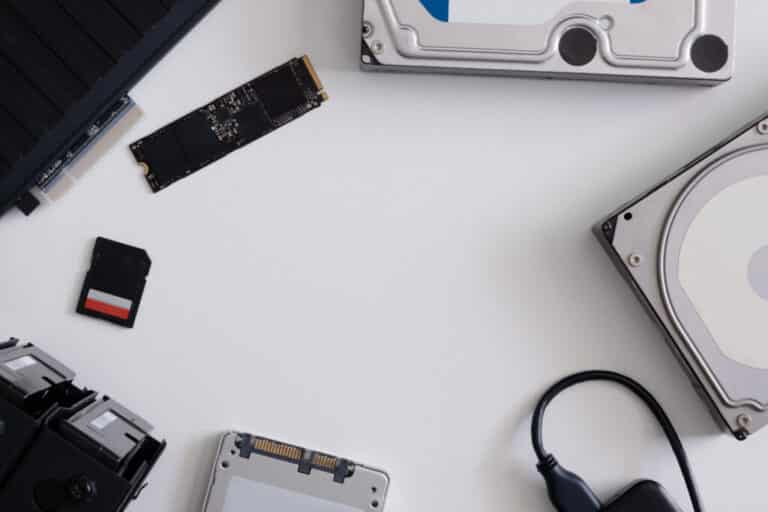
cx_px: 384
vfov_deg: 19.7
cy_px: 256
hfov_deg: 29.2
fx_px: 1472
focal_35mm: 69
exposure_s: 1/2
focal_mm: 46.3
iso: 160
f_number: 11
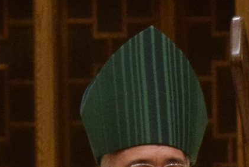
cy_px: 473
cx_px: 241
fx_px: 2790
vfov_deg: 3.4
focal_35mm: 403
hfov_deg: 5.1
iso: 2500
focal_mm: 38
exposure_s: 1/60
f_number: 4.8
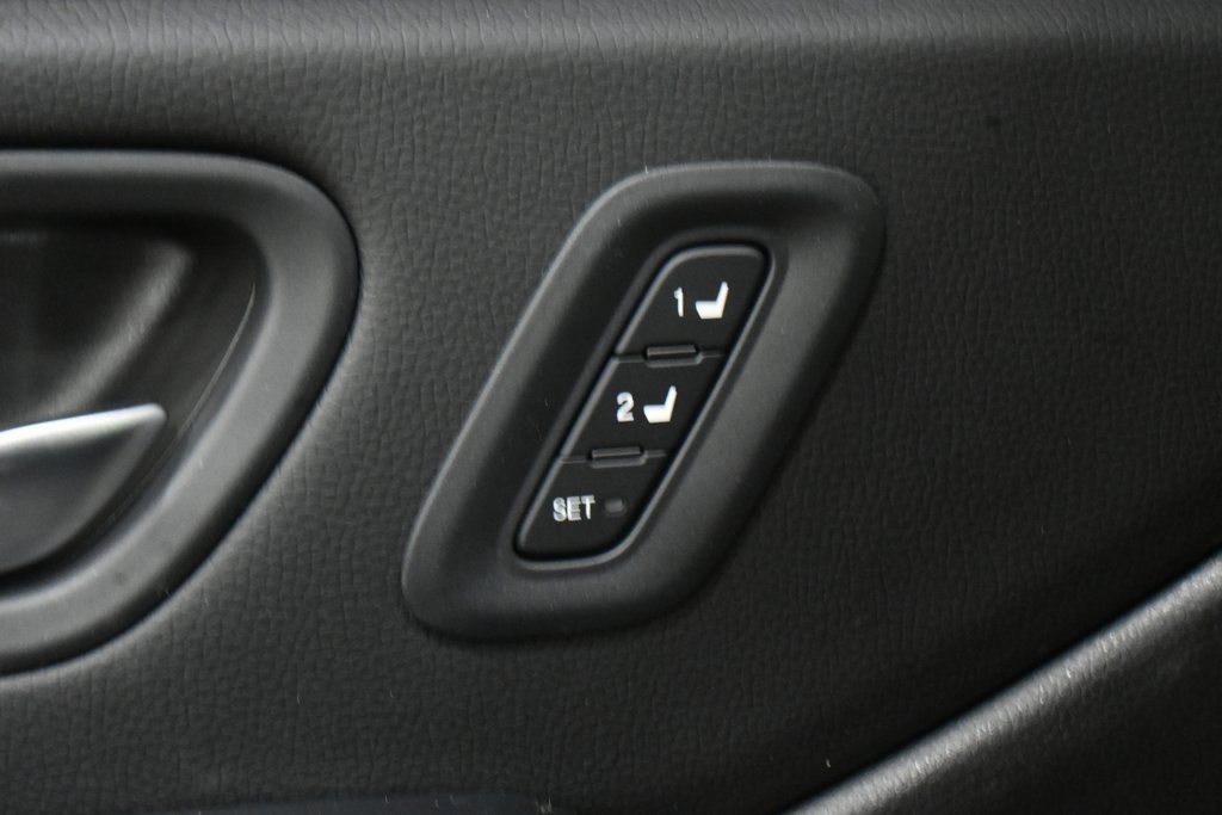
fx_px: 1833
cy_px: 408
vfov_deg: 25.1
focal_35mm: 54
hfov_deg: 36.9
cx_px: 611
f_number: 10
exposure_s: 1/8
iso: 6400
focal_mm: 36
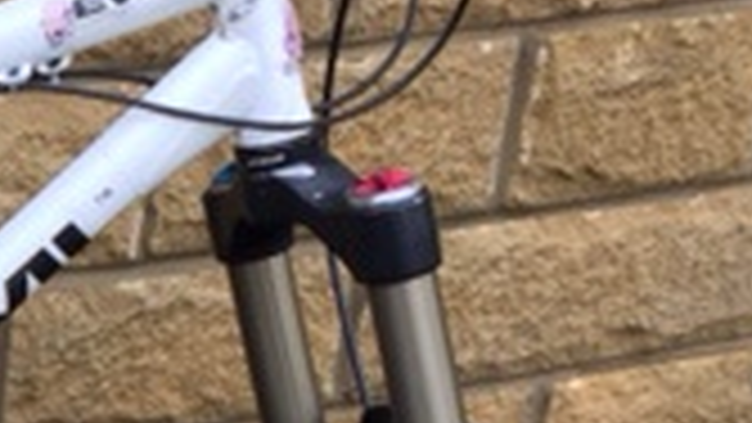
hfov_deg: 16.3
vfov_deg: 9.9
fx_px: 2413
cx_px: -347
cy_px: 522
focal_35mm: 121
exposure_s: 1/100
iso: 50
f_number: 2.2
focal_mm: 4.15
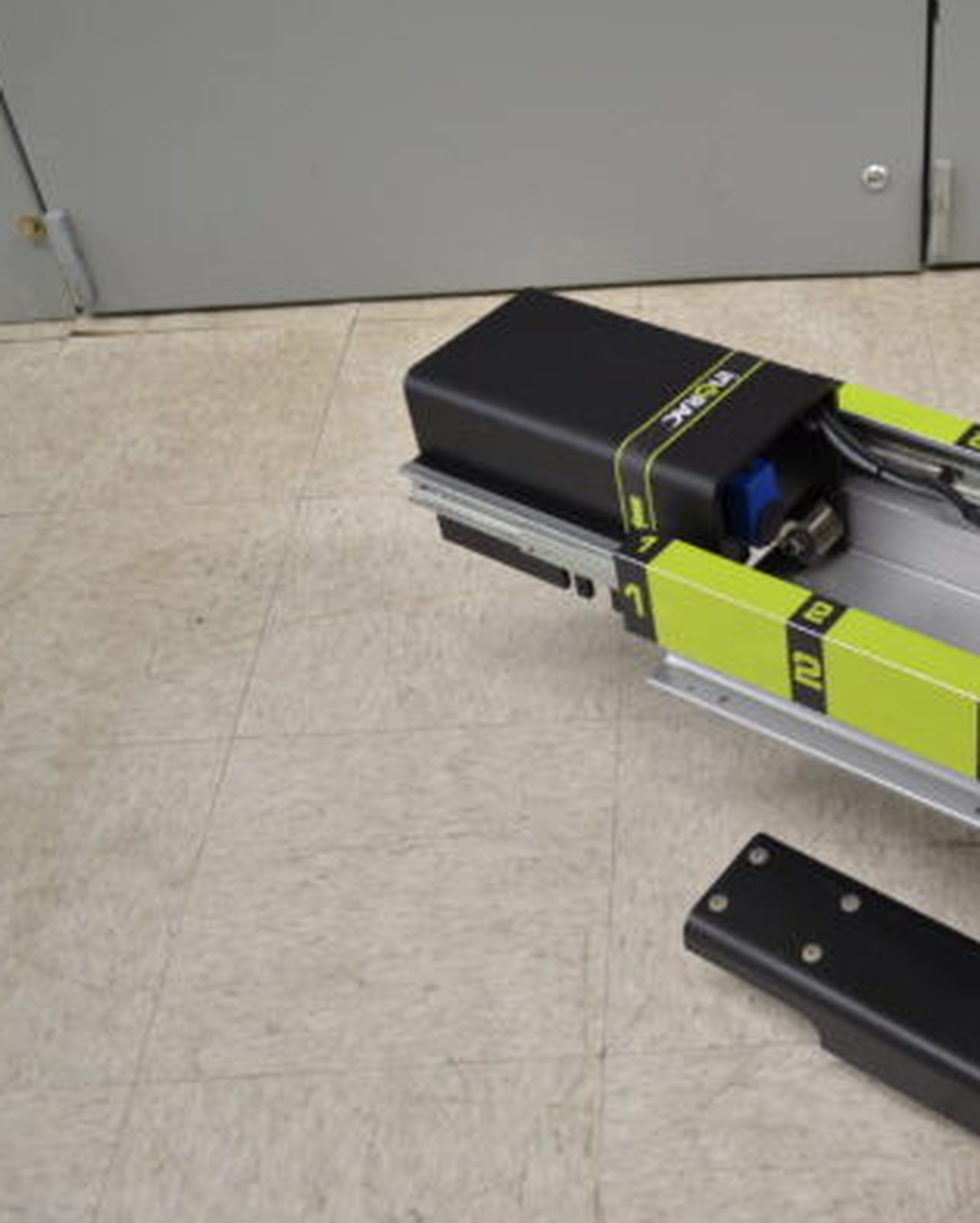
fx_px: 1558
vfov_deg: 42.9
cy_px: 605
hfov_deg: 33.6
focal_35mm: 43
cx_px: 821
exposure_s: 1/60
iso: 400
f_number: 4
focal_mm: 20
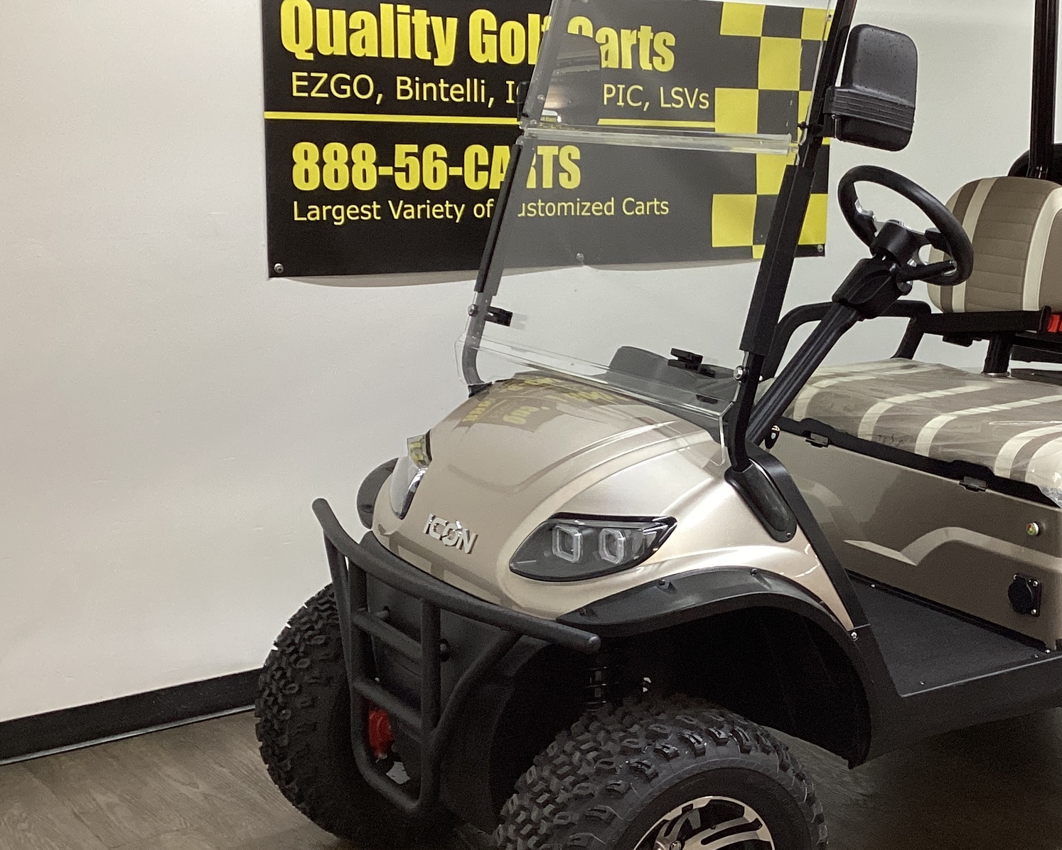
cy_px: 387
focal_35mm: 54
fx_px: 1697
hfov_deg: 34.2
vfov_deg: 28.1
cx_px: 755
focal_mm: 3.3
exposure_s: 1/60
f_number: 2.4
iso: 125
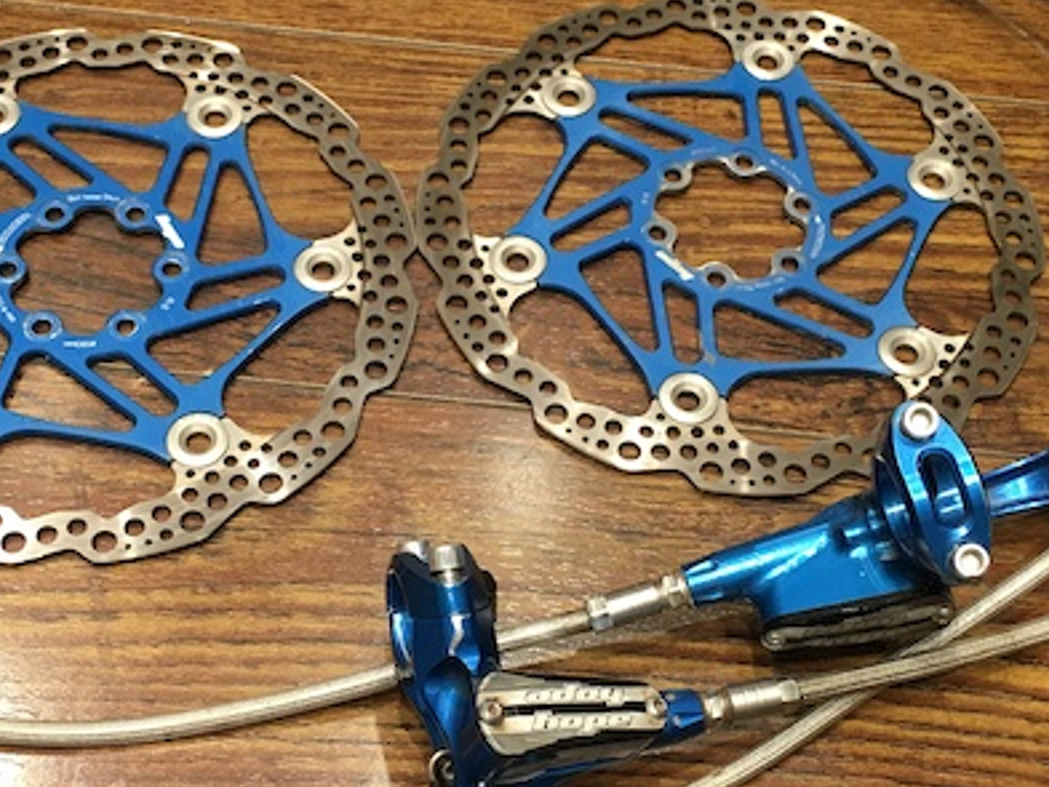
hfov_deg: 32.7
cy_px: 352
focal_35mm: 59
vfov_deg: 24.8
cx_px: 515
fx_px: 1788
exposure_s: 1/30
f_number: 2.2
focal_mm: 4.15
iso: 64
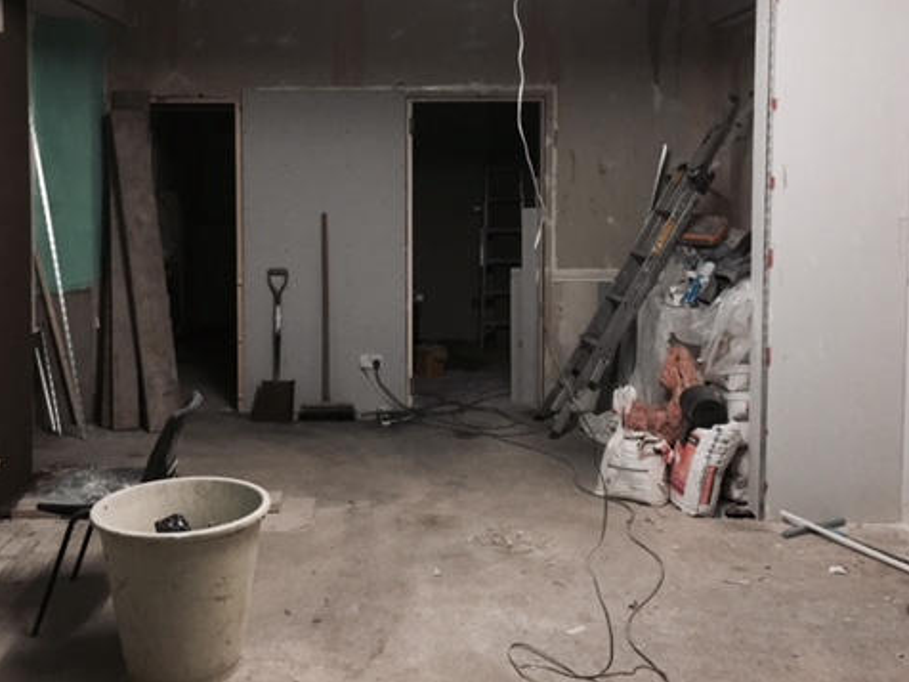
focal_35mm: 39
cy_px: 225
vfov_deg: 36.4
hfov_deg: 47.7
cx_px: 391
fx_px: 1024
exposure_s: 1/25
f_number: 2.2
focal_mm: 4.15
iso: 250
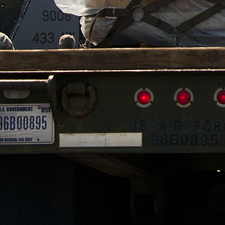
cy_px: -111
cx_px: 447
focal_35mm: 240
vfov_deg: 7.2
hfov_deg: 7.0
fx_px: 1765
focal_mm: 45
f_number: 6.3
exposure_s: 1/1000
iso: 320
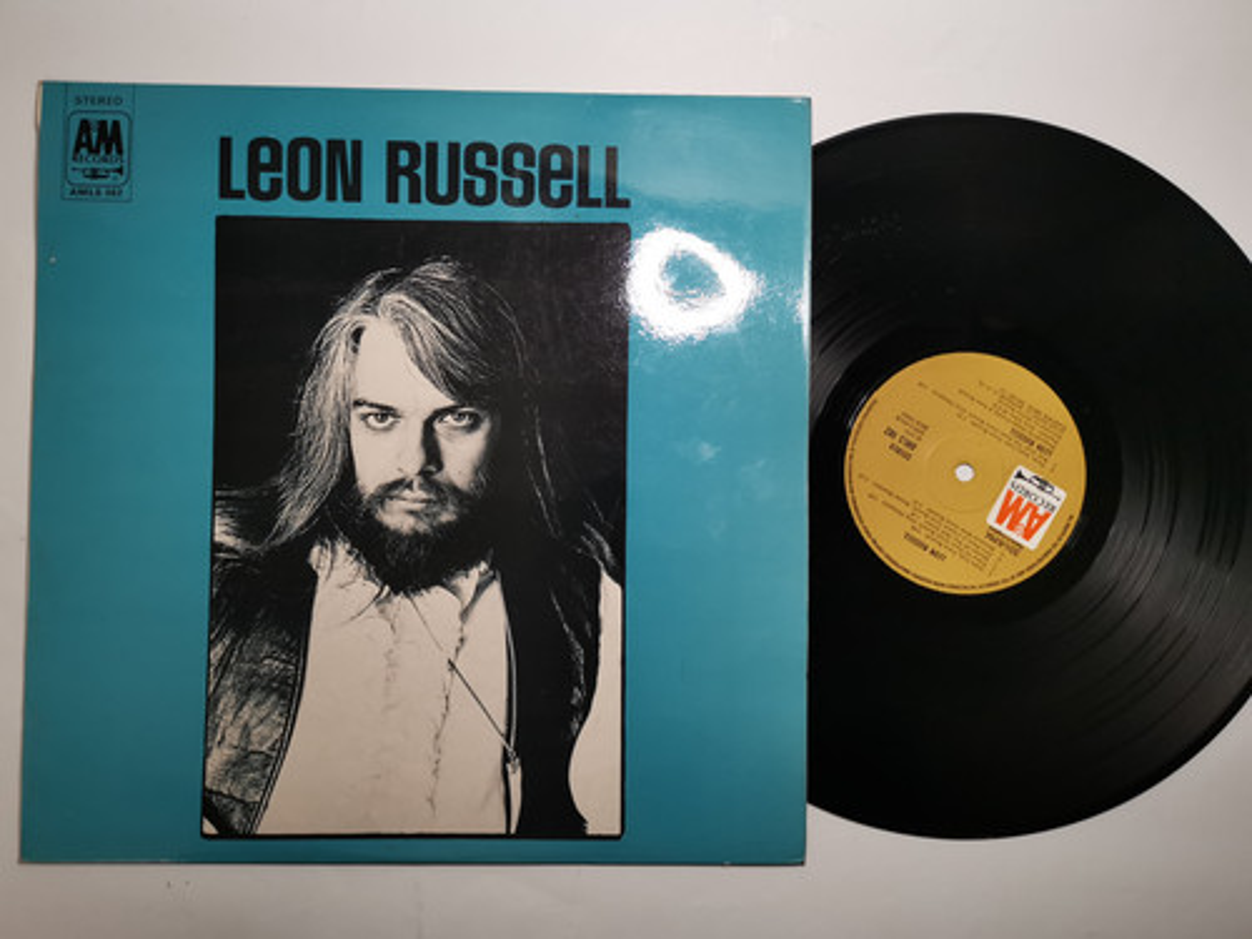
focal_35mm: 27
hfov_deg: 65.3
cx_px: 626
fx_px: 977
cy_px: 470
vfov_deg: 51.4
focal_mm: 5.58
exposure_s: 1/100
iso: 160
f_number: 1.8
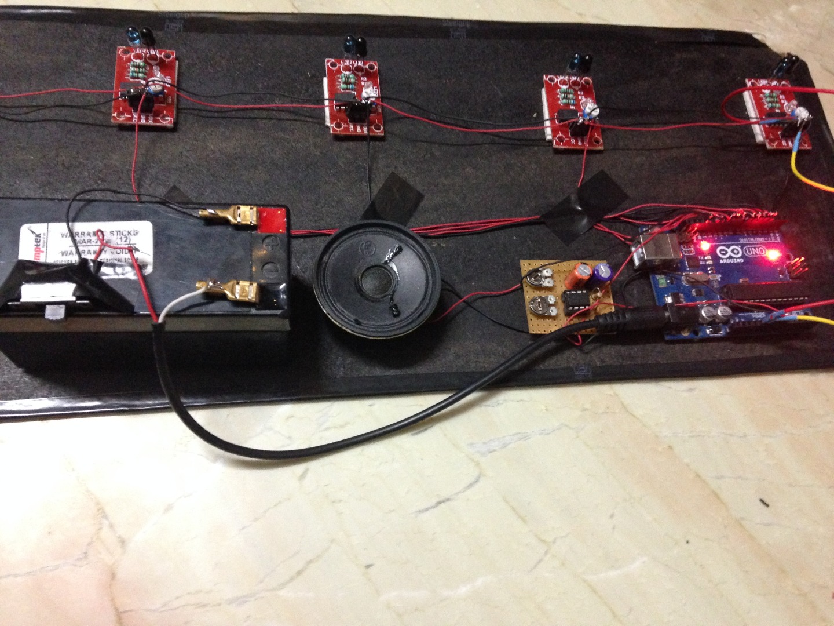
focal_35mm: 33
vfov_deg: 42.9
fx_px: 795
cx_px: 417
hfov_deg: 55.4
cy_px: 313
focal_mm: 4.12
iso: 500
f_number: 2.4
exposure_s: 1/15
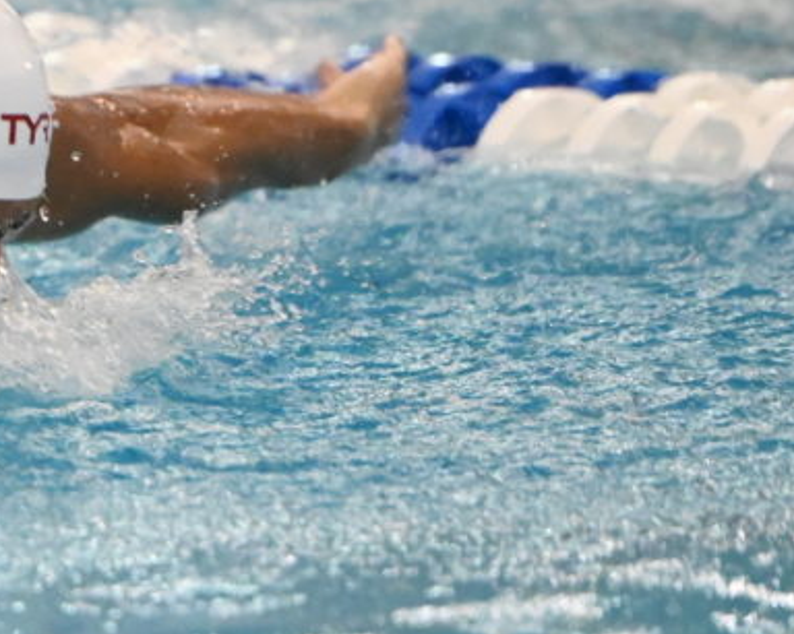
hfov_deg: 2.6
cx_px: -641
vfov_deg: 2.1
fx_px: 17644
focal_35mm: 751
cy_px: 441
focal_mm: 200
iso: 10000
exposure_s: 1/1250
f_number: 2.8
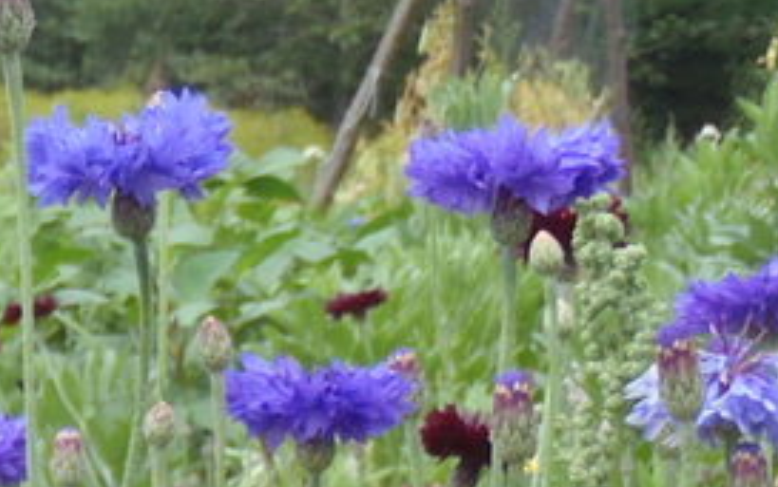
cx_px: -487
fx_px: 3755
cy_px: 1159
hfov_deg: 11.2
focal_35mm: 177
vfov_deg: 7.0
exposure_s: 1/80
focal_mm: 6.83
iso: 80
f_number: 4.6
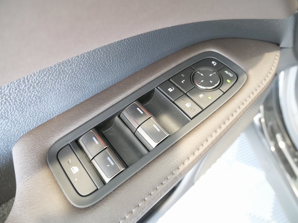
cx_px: 149
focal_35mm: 24
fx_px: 207
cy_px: 112
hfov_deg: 71.6
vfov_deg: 56.8
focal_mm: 12
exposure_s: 1/10
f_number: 3.5
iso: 3200
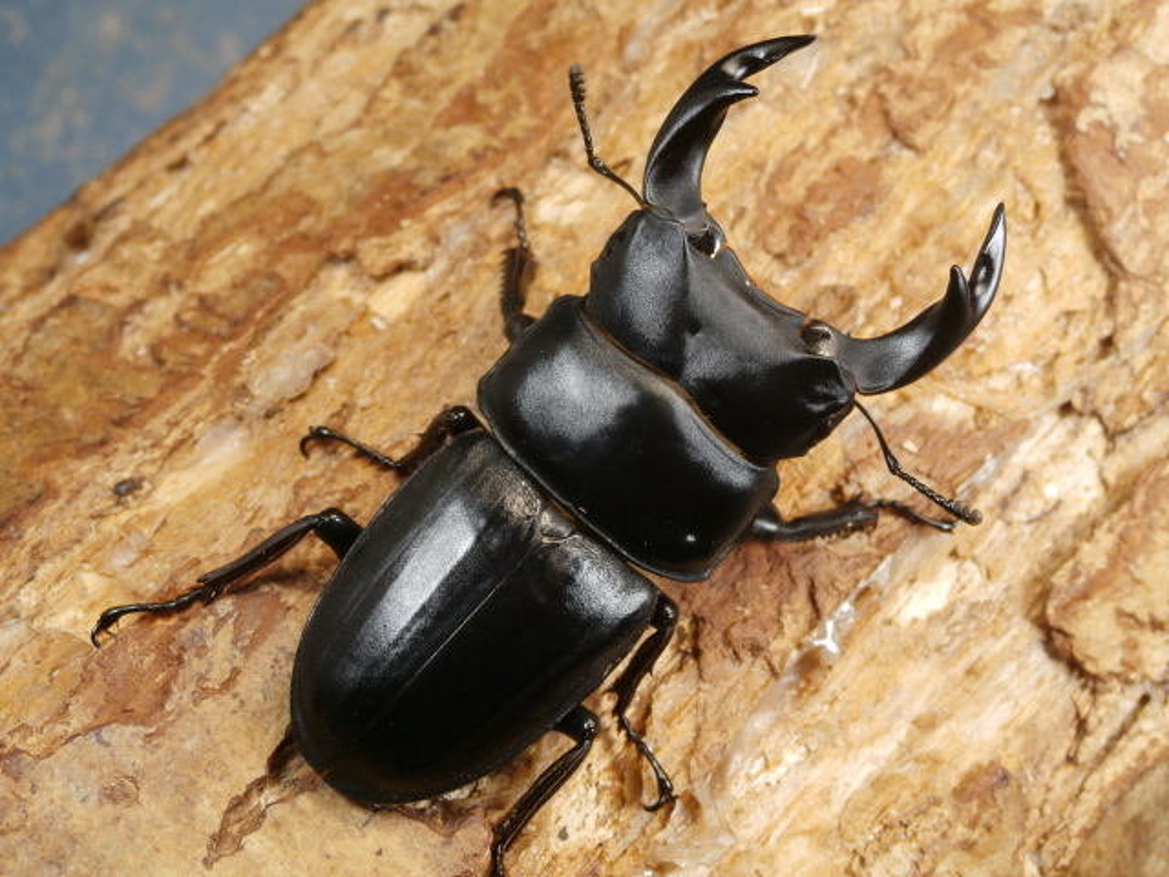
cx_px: 584
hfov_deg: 29.0
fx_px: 2263
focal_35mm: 67
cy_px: 438
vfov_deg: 21.9
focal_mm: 11.86
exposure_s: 1/60
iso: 200
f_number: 4.3
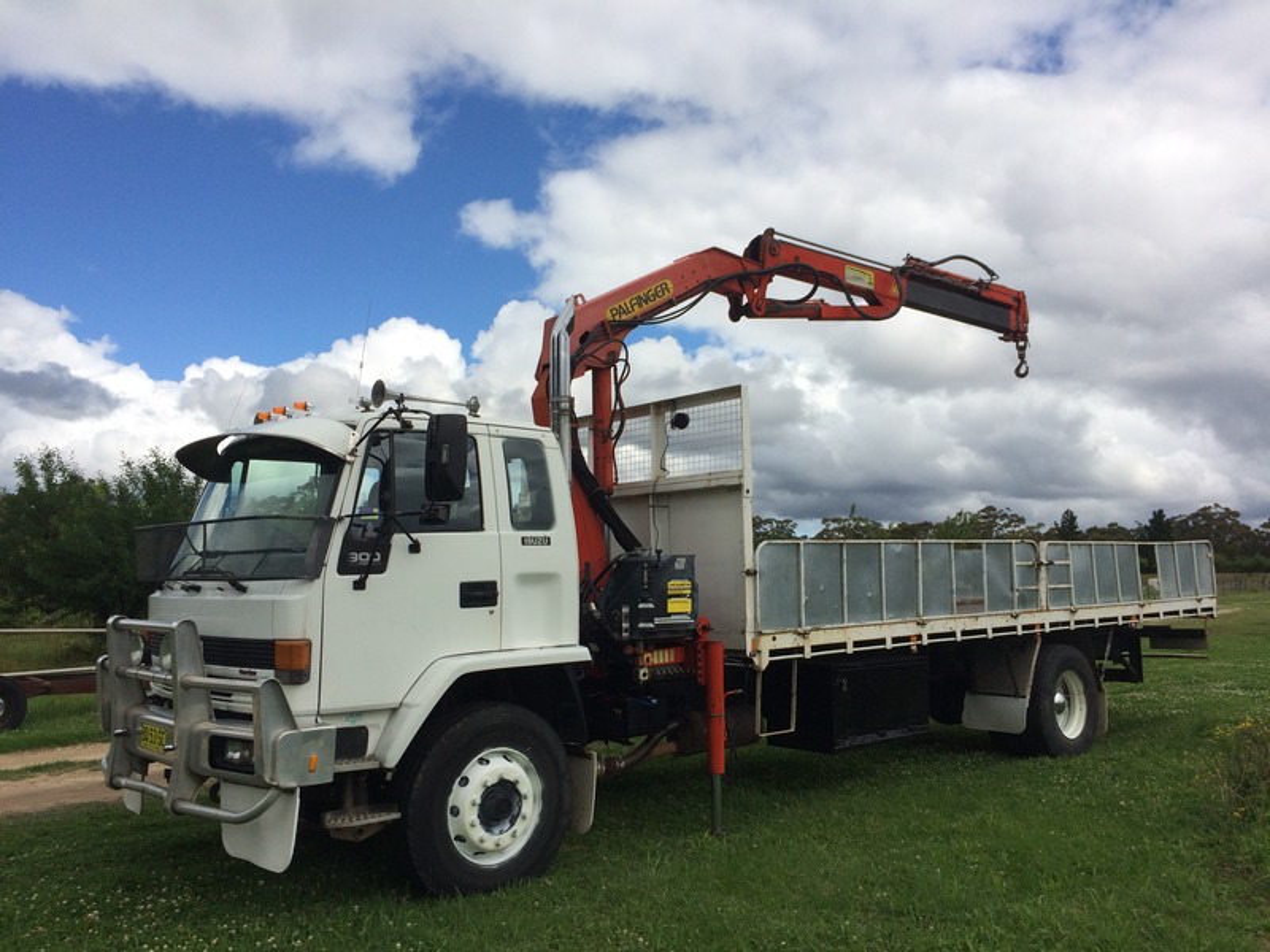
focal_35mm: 29
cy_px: 476
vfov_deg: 48.2
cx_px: 635
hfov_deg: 61.7
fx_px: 1064
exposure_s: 1/4115
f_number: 2.2
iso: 32
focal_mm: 4.15
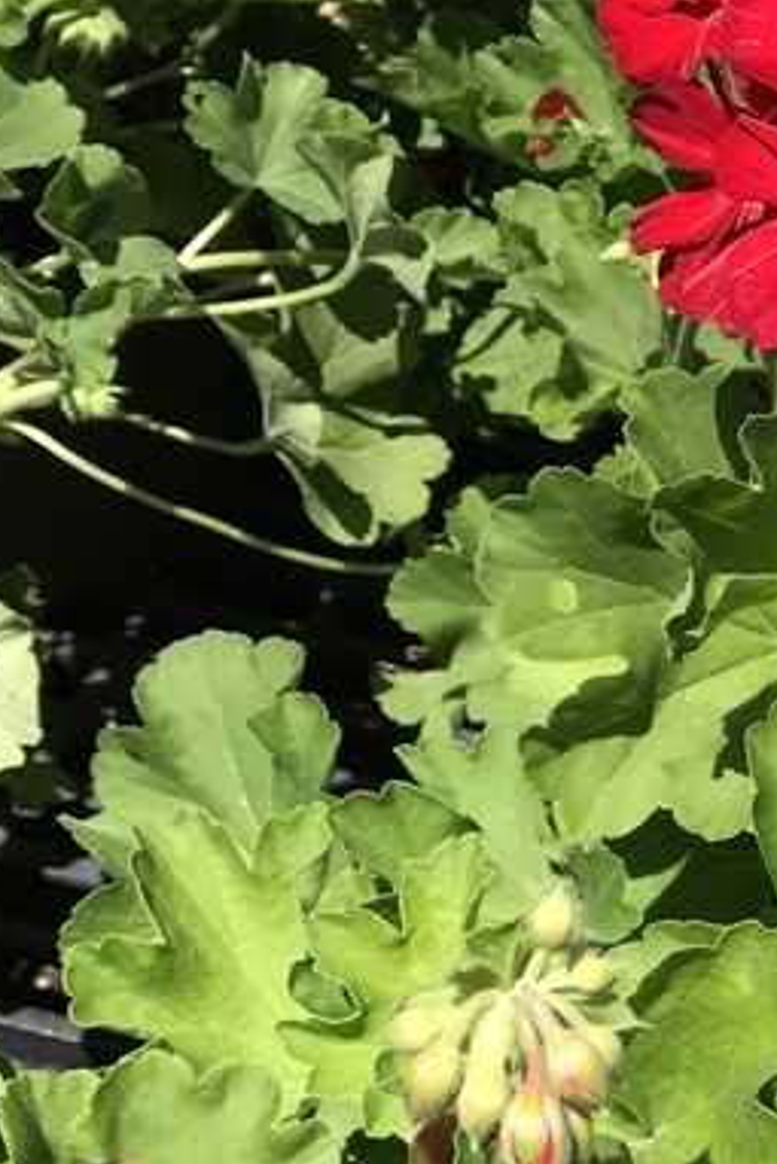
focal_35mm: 78
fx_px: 2523
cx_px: 1100
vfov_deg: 25.8
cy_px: 801
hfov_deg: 16.3
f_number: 1.8
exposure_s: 1/1389
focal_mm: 3.99
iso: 20
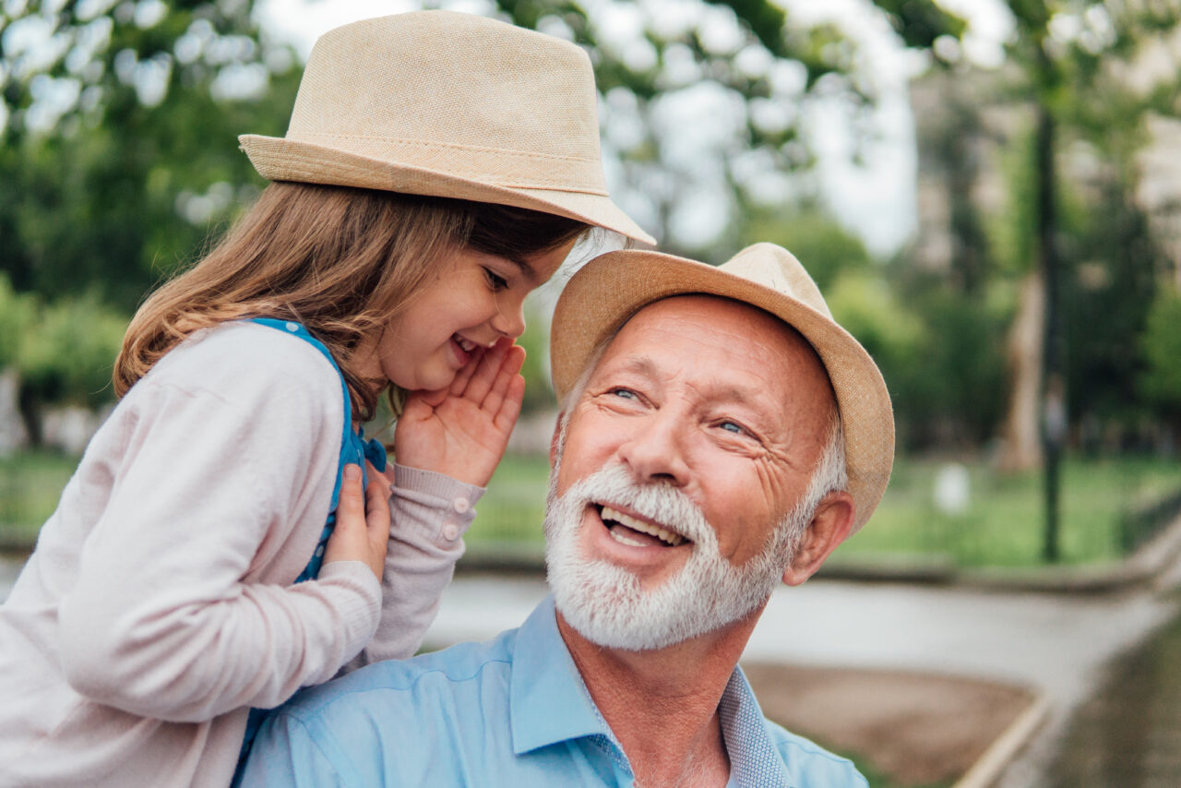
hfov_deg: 43.6
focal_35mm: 45
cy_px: 394
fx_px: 1476
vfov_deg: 29.9
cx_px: 590
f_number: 1.4
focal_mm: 30
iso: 1000
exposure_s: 1/1250
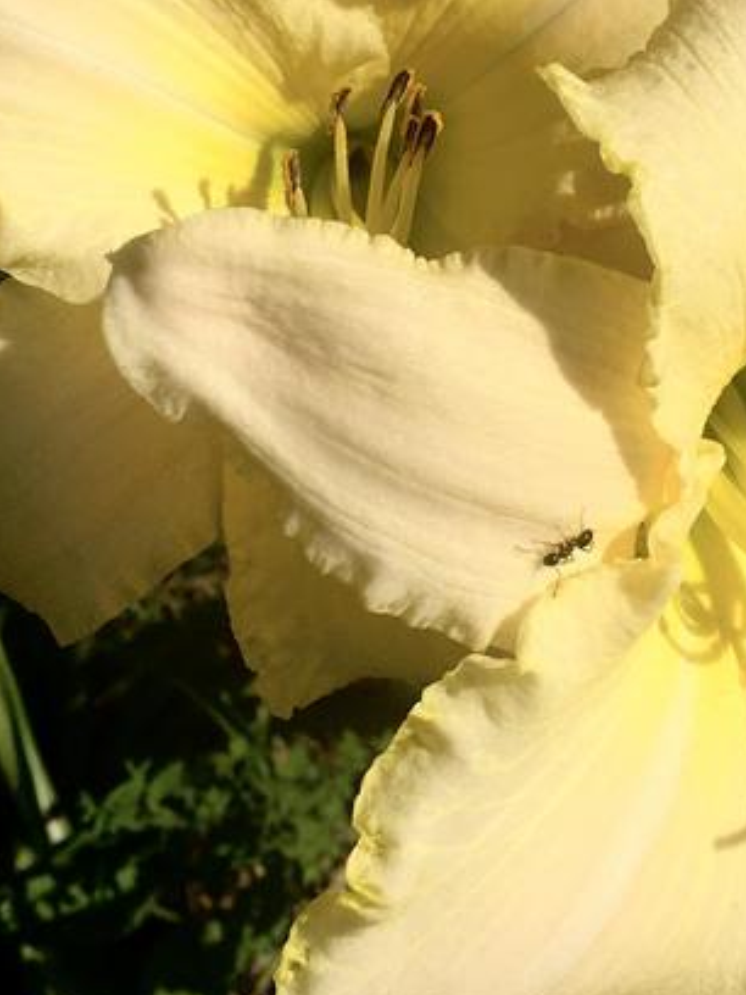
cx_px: 580
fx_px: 2040
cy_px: 161
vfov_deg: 26.7
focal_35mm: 71
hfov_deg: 20.5
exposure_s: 1/3205
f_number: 2.2
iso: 25
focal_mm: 4.15
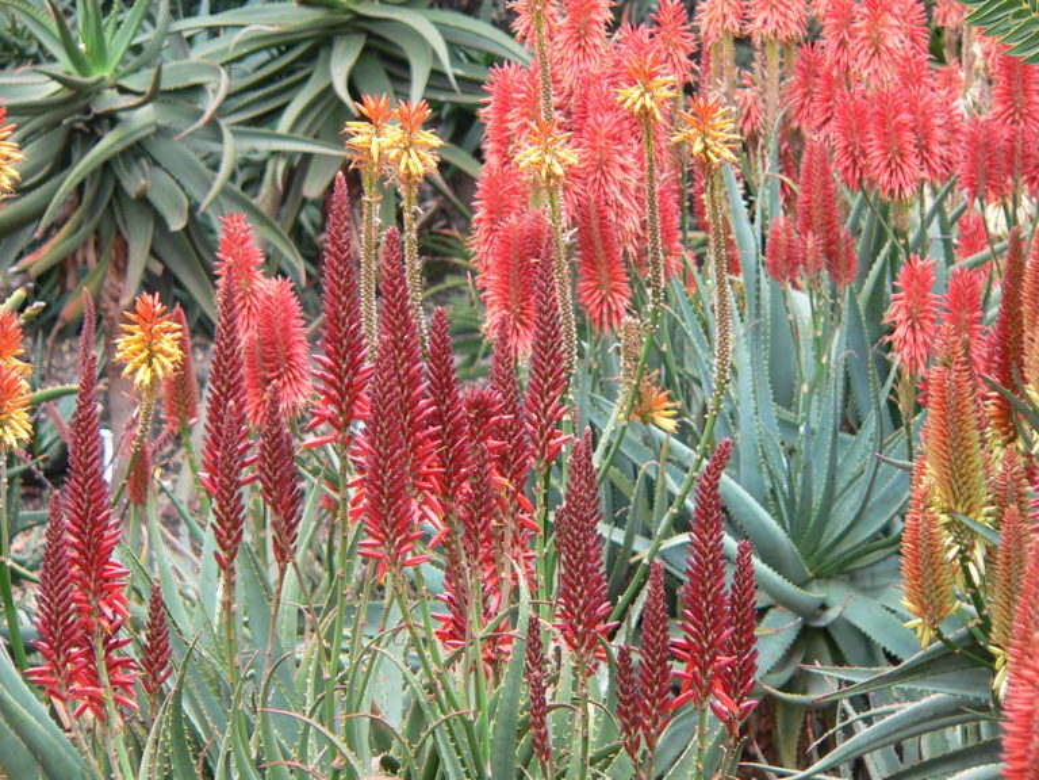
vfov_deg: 5.3
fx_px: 8404
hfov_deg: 7.1
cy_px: 390
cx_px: 520
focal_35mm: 280
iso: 150
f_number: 2.8
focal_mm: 46.7
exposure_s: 1/60
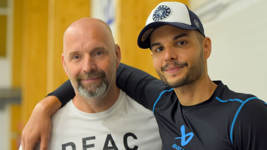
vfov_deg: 10.9
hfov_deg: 19.3
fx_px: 786
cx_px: 133
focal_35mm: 111
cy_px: 86
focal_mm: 70
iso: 500
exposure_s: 1/400
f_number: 2.8
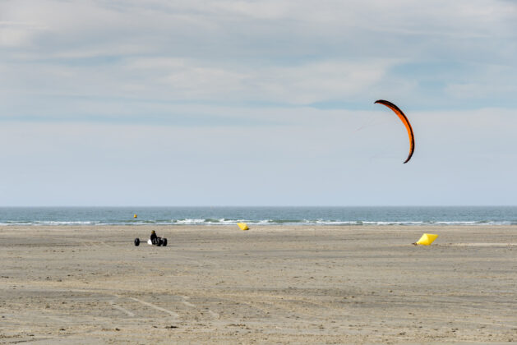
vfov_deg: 8.6
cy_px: 172
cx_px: 258
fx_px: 2299
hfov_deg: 12.8
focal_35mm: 160
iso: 100
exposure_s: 1/125
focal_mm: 160
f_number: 11
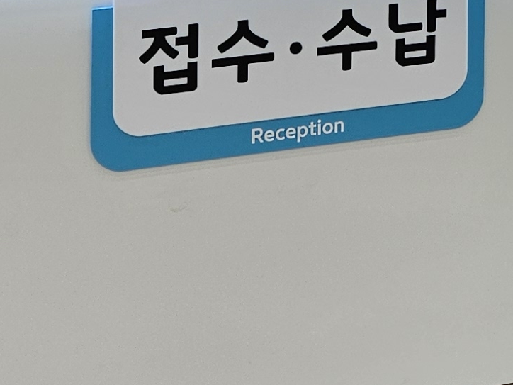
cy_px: -469
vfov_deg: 10.4
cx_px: 632
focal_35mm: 127
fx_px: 1882
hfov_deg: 14.9
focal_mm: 5.4
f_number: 1.8
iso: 25
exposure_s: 1/181
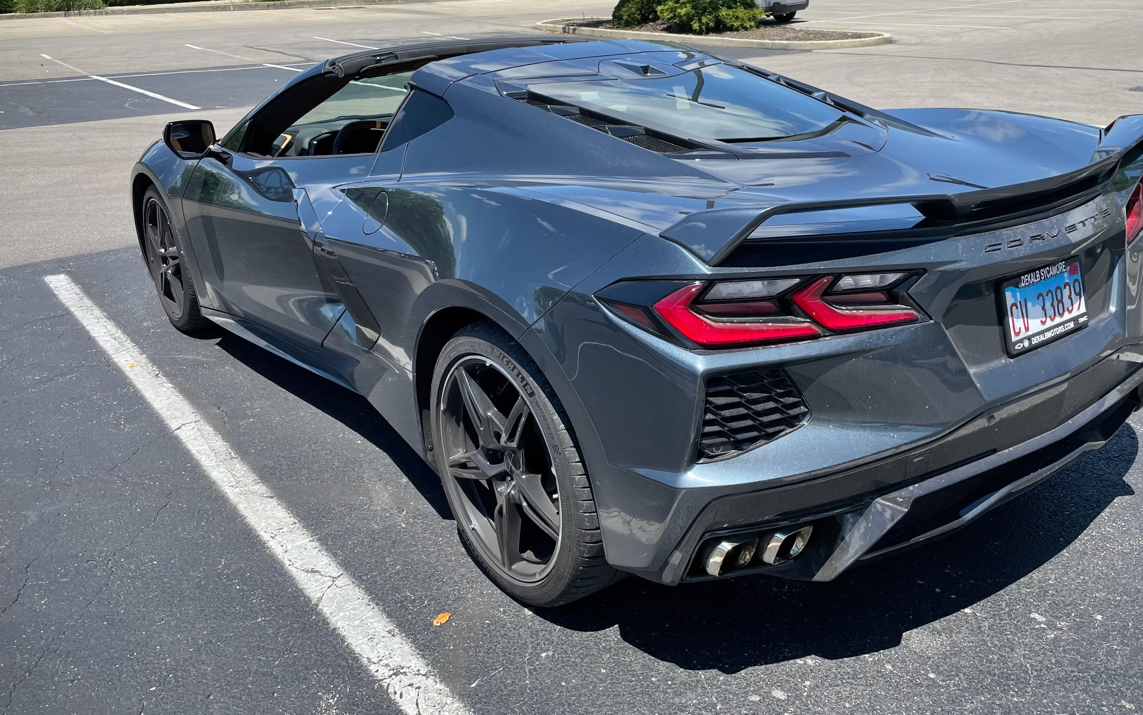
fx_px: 1028
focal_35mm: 33
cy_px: 293
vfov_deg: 38.2
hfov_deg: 57.9
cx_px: 657
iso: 32
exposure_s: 1/1855
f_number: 1.6
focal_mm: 4.2
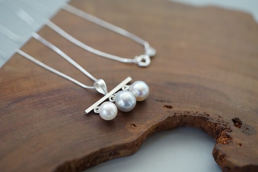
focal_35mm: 50
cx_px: 129
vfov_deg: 27.0
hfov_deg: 39.6
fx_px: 358
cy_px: 86
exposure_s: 1/60
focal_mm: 50
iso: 800
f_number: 4
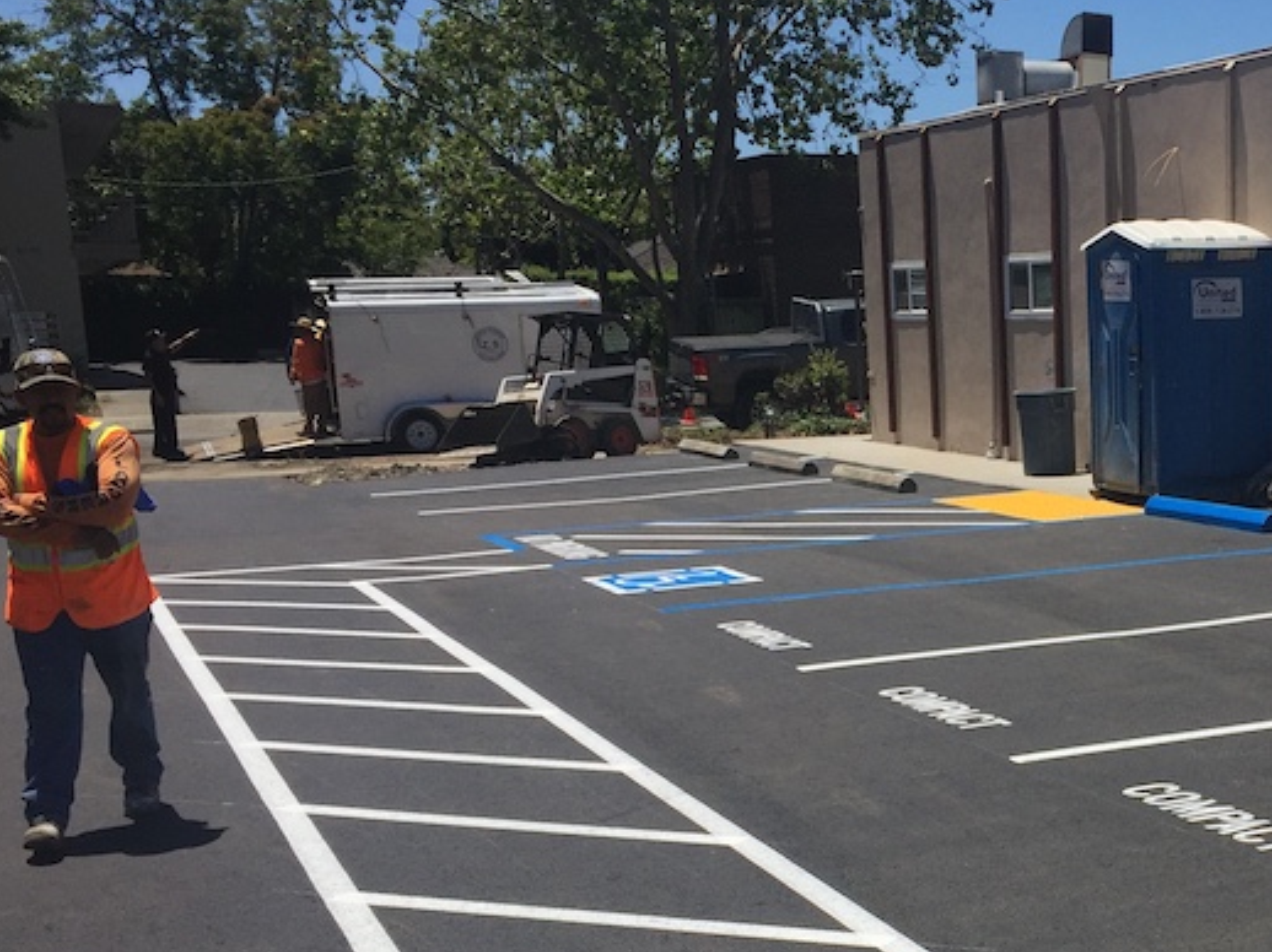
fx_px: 2057
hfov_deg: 32.7
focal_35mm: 56
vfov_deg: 25.7
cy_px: 724
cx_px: 1132
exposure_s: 1/3597
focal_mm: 4.15
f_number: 2.2
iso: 32
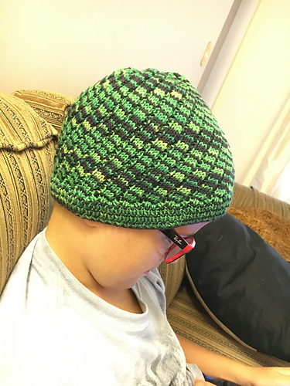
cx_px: 145
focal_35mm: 29
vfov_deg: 61.7
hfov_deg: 48.2
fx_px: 324
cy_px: 193
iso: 640
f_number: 2.2
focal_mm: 4.15
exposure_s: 1/15
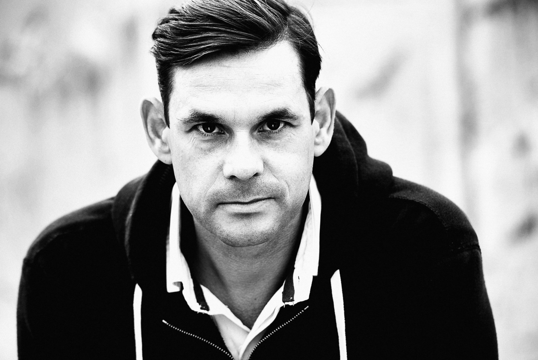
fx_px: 2915
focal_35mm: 195
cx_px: 269
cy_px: 180
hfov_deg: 10.5
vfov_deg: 7.1
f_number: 5
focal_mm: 195
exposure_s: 1/320
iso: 400
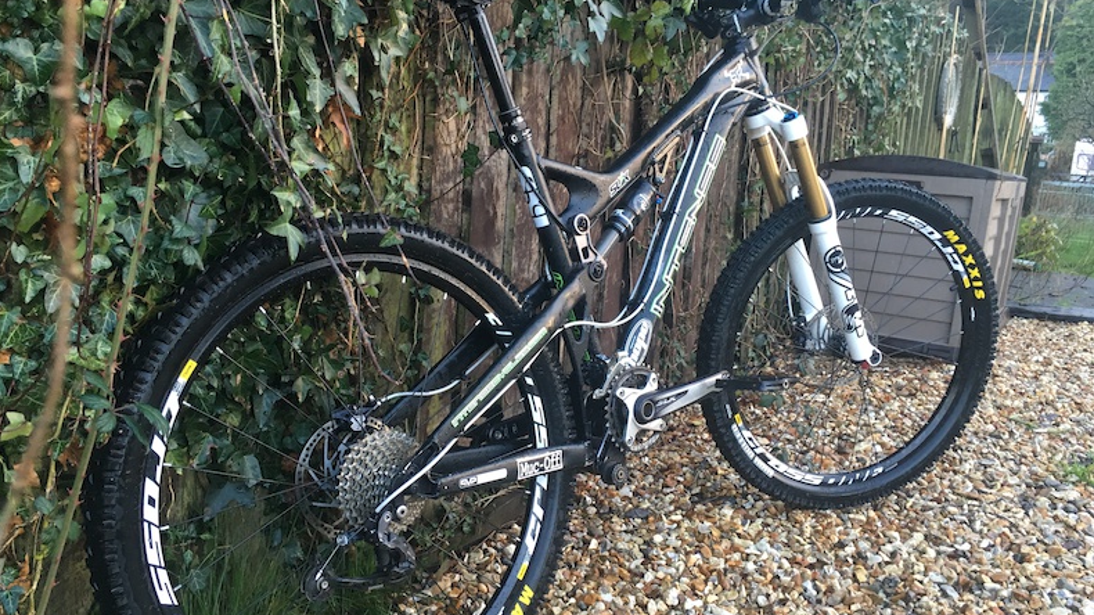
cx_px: 548
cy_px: 339
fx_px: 928
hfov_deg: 61.0
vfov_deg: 36.6
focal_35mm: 32
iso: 50
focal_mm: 4.15
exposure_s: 1/33
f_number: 2.2
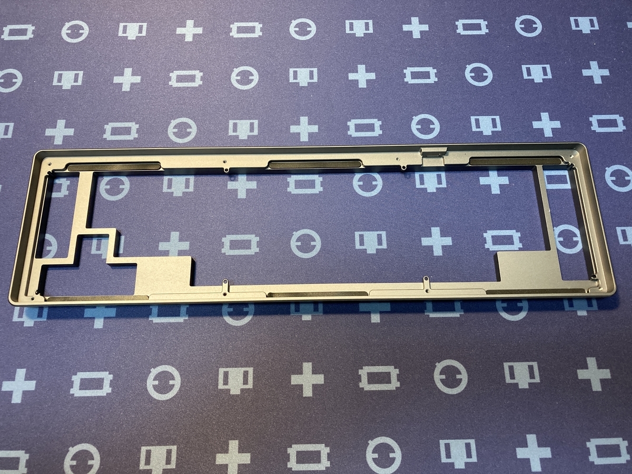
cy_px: 237
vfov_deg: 49.7
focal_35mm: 28
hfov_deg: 63.4
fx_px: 511
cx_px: 316
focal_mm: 3.99
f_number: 1.8
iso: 160
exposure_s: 1/60
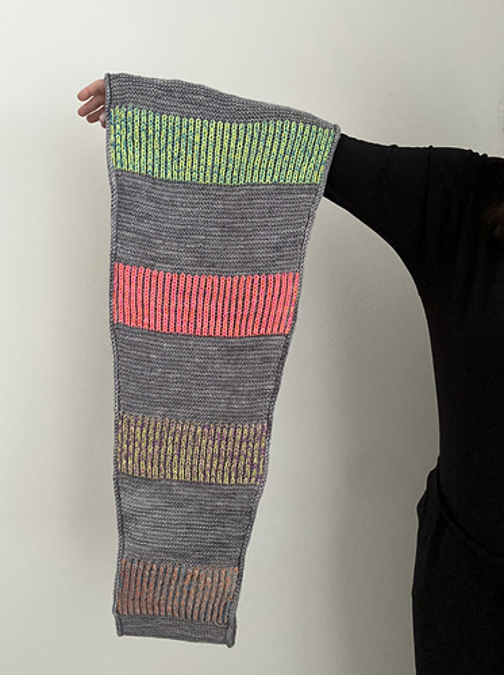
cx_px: 252
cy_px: 338
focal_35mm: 30
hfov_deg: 46.7
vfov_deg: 60.1
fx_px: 584
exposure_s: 1/30
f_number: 1.9
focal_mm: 2.69
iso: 400
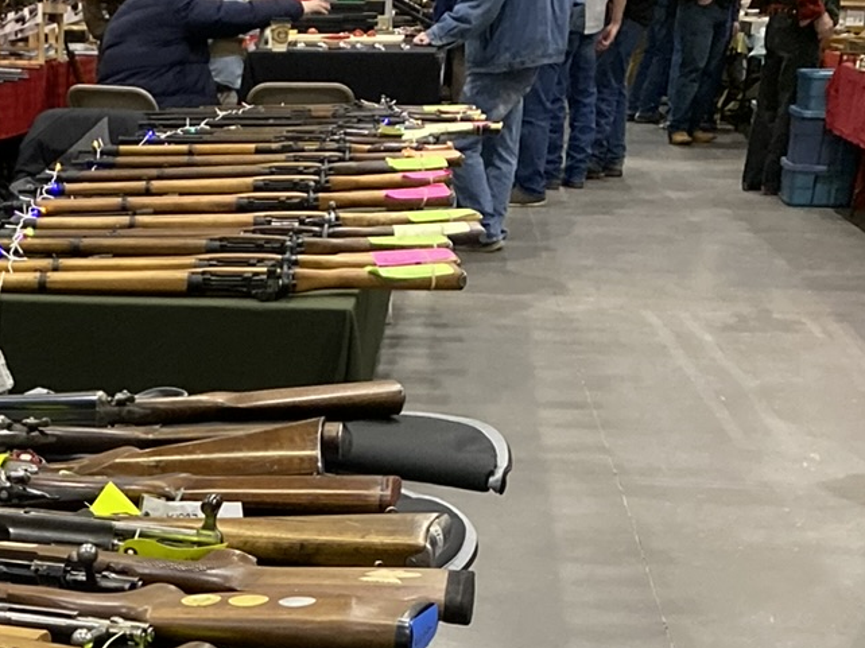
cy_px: 882
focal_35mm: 83
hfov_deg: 22.3
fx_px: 2073
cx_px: -81
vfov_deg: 16.6
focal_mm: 4.25
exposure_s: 1/60
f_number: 1.8
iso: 400
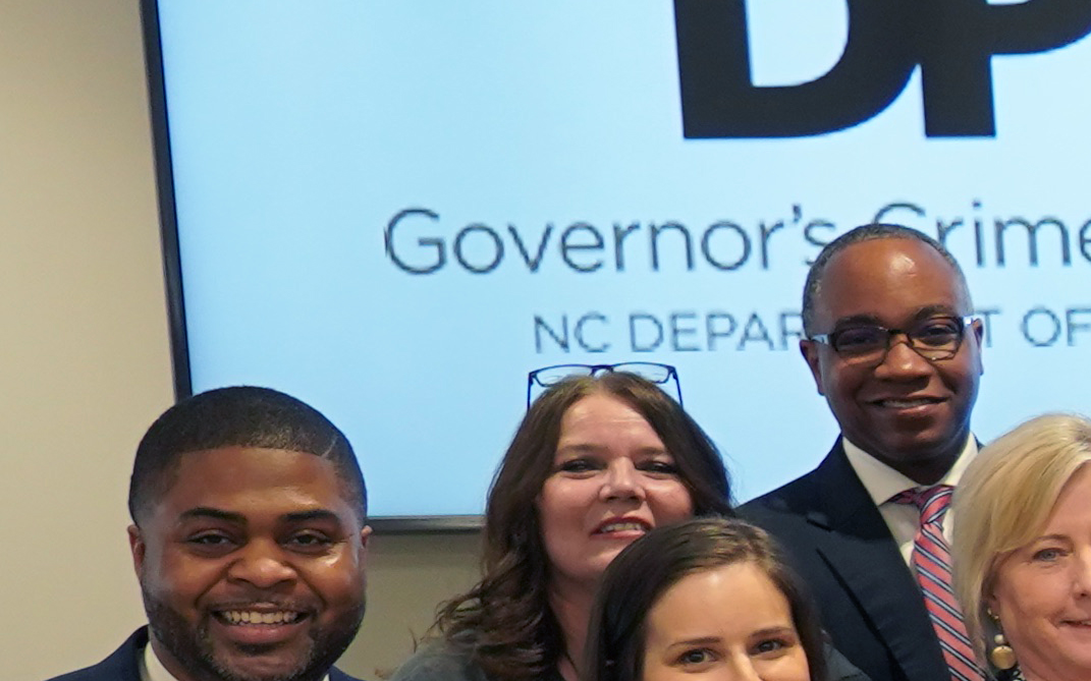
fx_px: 5262
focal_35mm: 177
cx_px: 2877
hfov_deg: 9.9
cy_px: 926
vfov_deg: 7.3
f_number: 4
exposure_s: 1/160
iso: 1000
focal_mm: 31
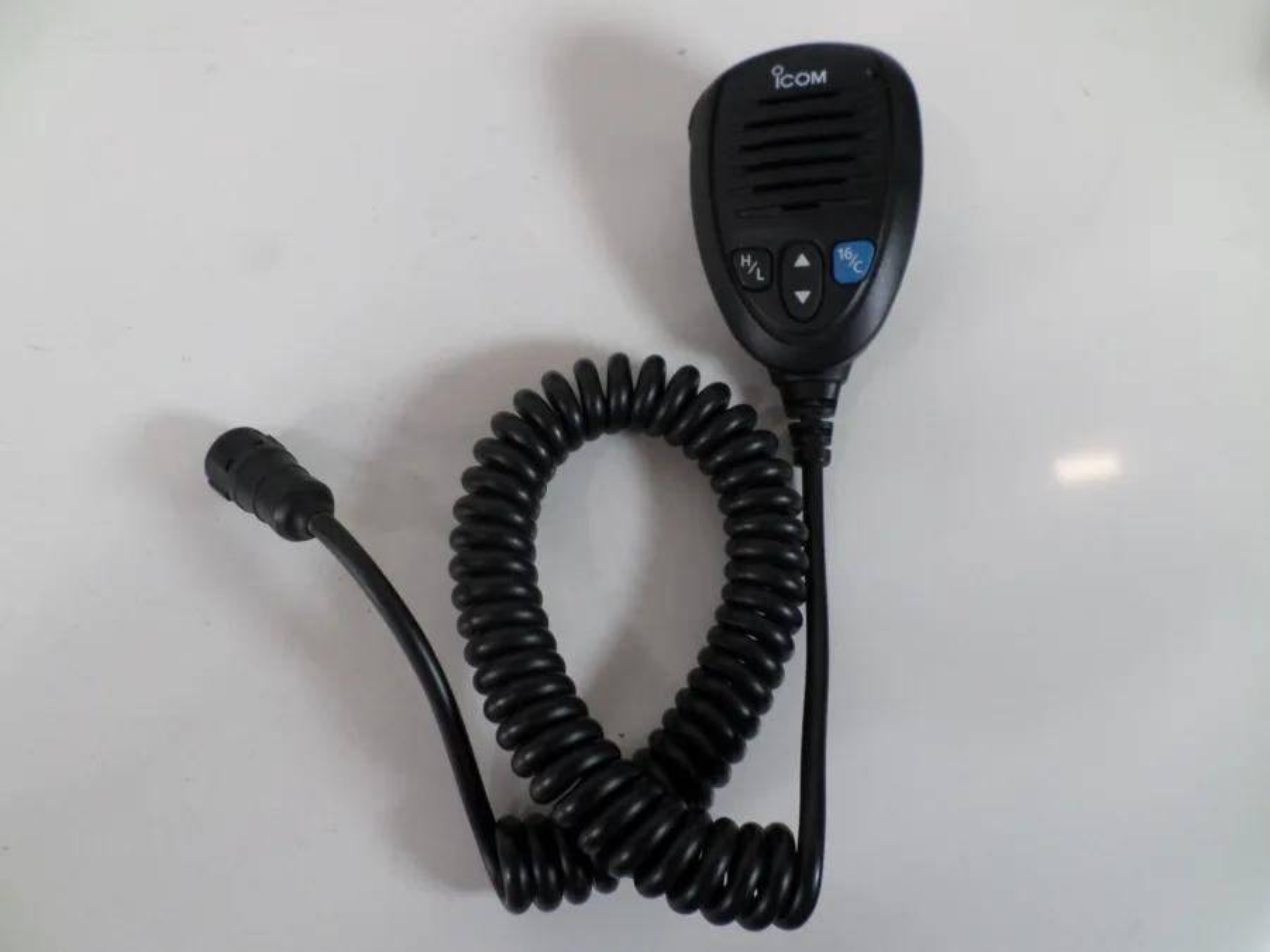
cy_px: 476
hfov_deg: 69.4
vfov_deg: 54.9
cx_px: 635
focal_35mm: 25
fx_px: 917
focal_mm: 4.5
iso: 80
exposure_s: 1/60
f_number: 2.5
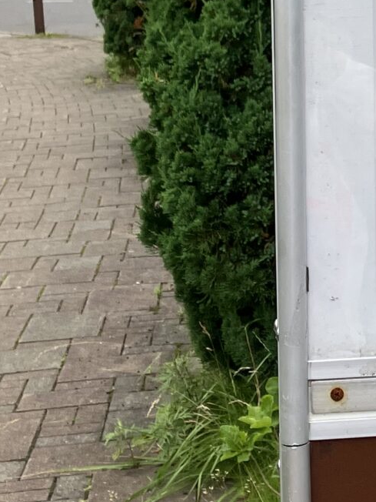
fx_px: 1593
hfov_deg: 12.9
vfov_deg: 17.1
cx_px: 527
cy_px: -92
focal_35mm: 110
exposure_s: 1/1517
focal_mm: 3.99
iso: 32
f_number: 1.8
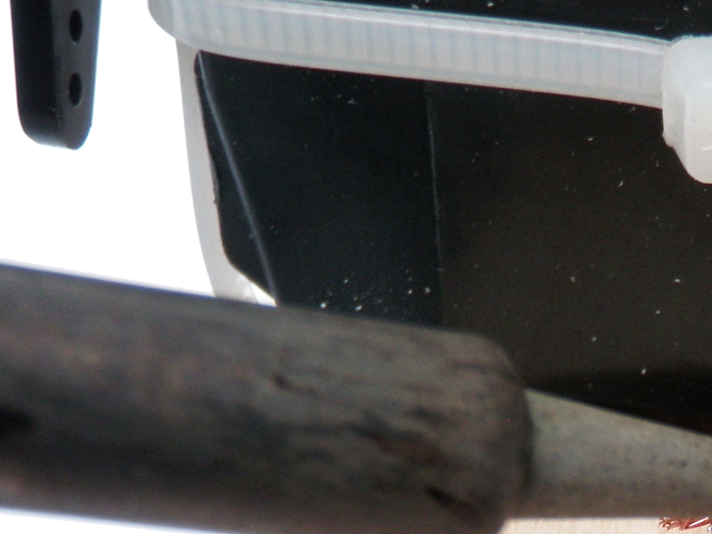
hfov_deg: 18.7
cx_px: 865
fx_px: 2036
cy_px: 598
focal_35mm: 99
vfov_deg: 14.6
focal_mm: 6.53
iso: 100
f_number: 4.1
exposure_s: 1/40
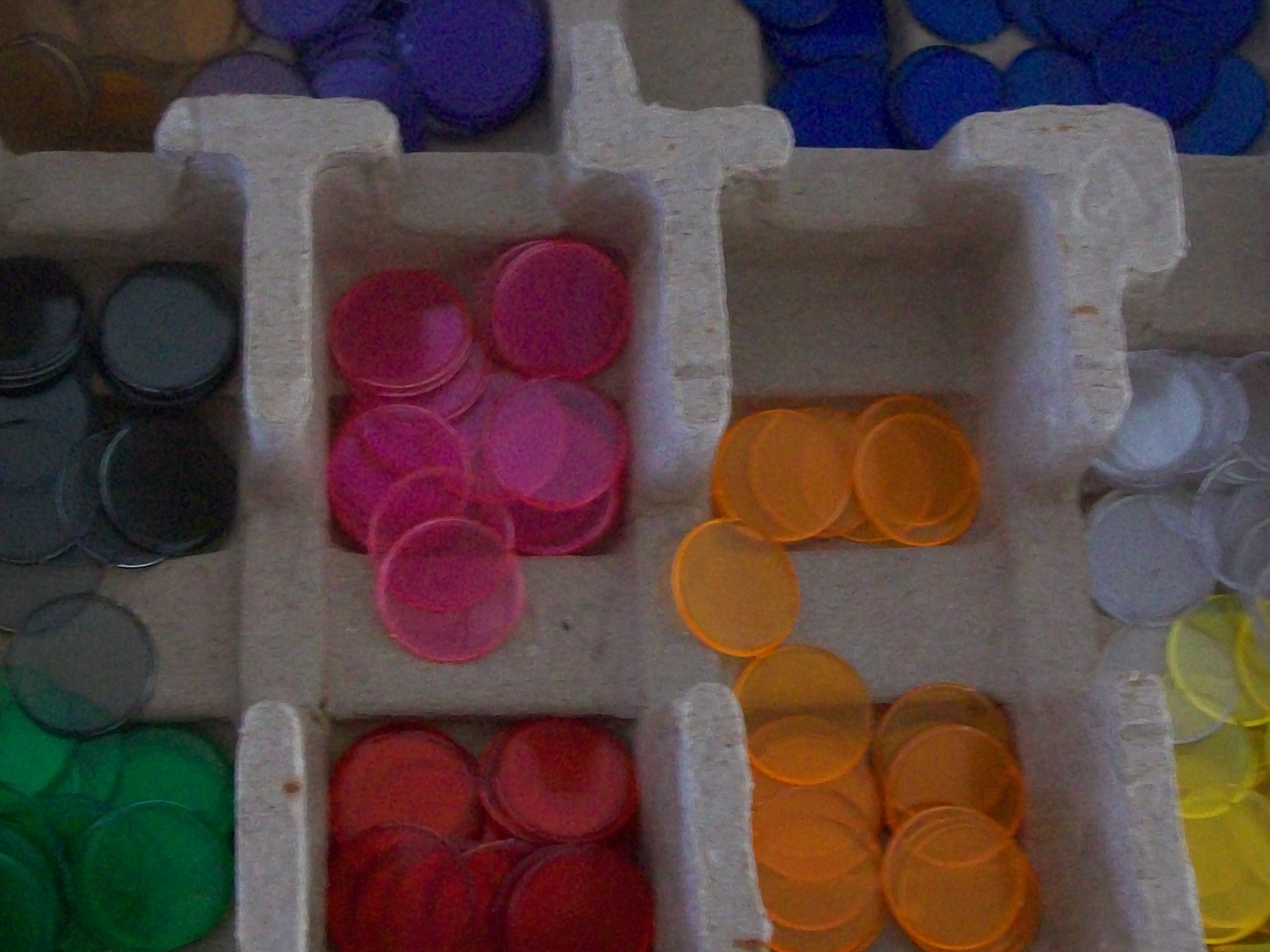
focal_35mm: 55
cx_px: 618
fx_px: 2018
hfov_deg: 34.9
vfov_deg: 26.5
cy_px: 442
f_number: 2.7
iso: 200
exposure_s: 1/8
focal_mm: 6
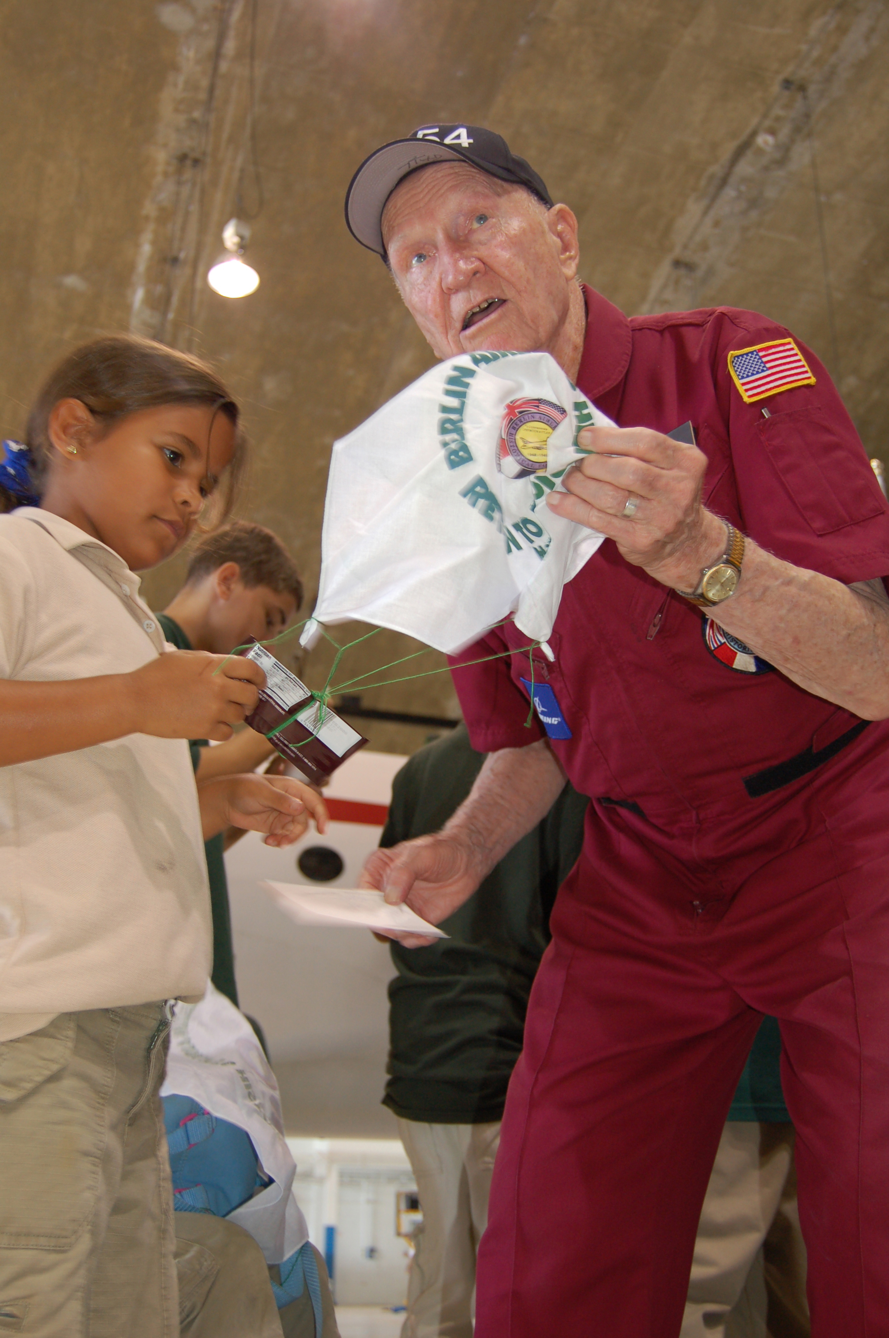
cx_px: 444
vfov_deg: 49.6
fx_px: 1447
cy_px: 669
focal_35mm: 39
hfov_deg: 34.1
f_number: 4.2
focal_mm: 26
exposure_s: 1/60
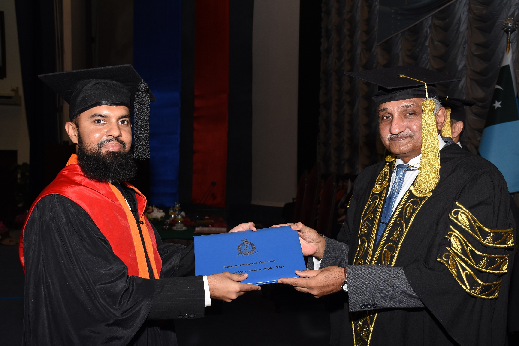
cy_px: 173
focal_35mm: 45
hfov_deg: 43.6
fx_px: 649
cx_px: 260
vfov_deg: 29.9
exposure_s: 1/160
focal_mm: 30
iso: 500
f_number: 6.3
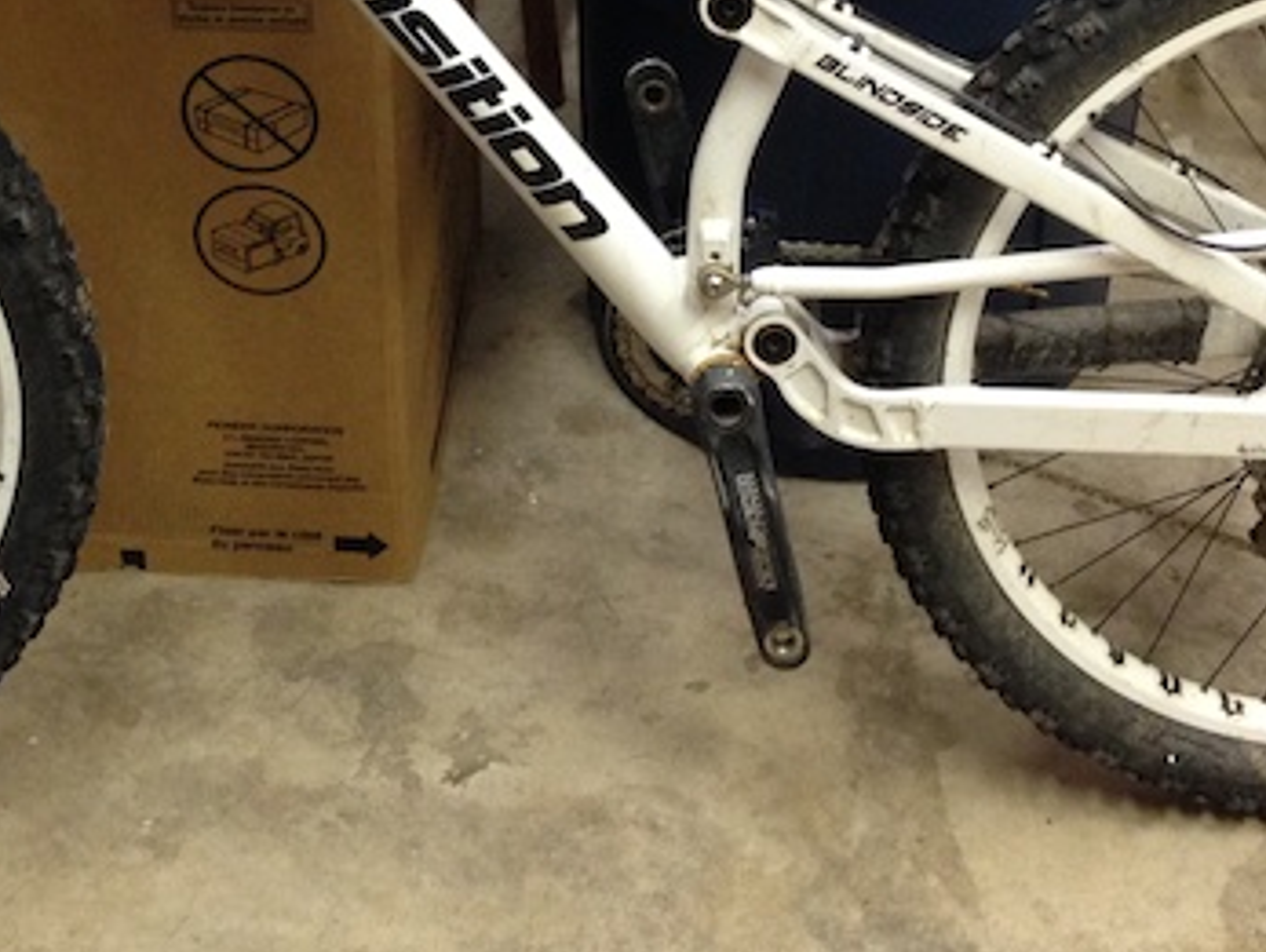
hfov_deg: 25.6
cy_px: 84
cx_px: 485
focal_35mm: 76
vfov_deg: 19.1
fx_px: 2782
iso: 200
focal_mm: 4.12
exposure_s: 1/20
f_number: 2.4
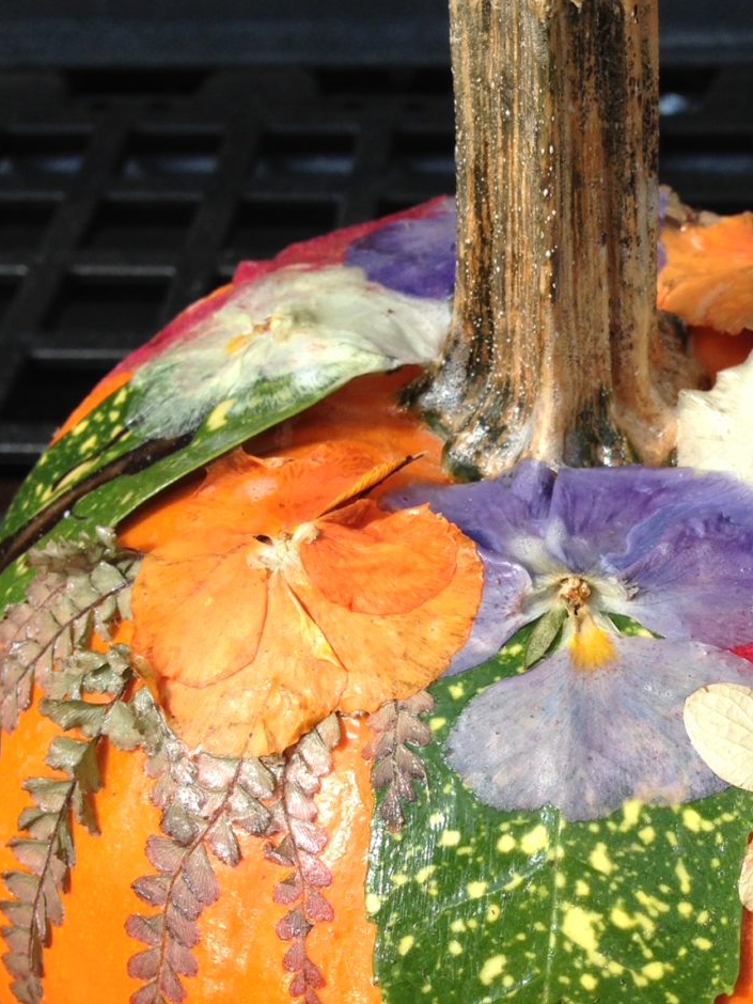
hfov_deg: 24.4
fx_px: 1711
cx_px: 598
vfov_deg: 32.4
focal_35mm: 59
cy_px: 680
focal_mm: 4.12
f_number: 2.4
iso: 50
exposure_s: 1/653
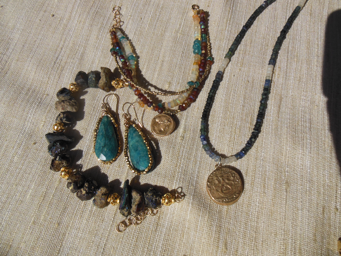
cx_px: 170
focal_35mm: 25
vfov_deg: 54.9
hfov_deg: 69.4
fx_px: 246
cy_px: 128
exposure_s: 1/1000
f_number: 6.4
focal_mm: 4.5
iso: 125
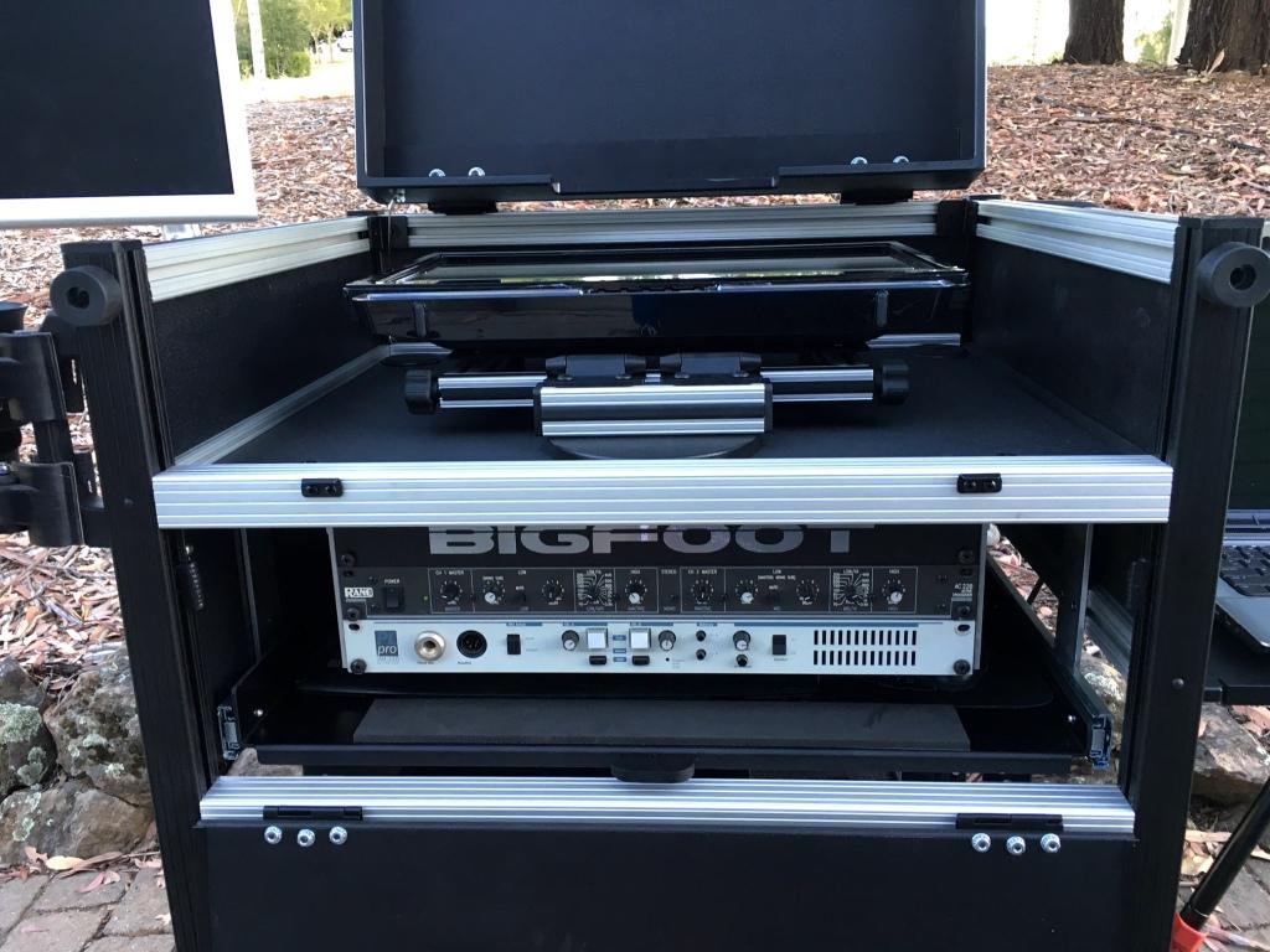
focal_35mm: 29
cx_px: 635
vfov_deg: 48.2
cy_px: 476
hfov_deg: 61.7
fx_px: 1064
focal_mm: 4.15
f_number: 2.2
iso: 50
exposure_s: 1/30
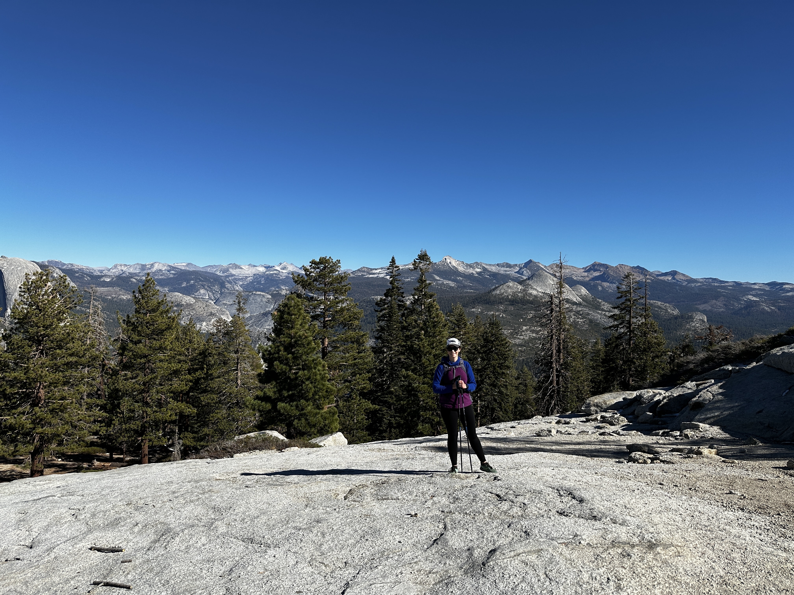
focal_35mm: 24
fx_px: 550
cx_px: 397
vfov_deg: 56.8
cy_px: 298
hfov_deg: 71.6
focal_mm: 6.86
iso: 80
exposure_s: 1/5525
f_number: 1.78
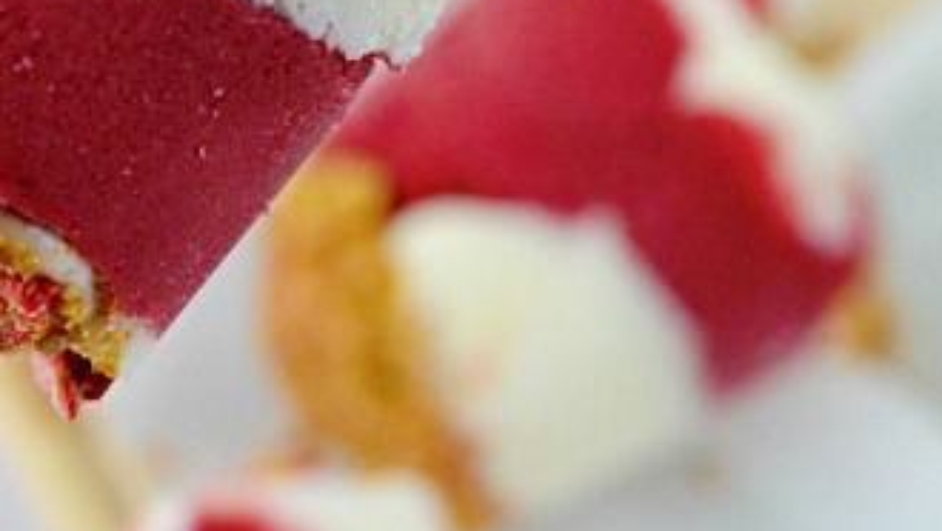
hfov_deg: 9.6
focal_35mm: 223
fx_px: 5573
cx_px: 70
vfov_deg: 5.4
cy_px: -294
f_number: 6.3
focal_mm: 50
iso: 800
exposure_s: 1/400
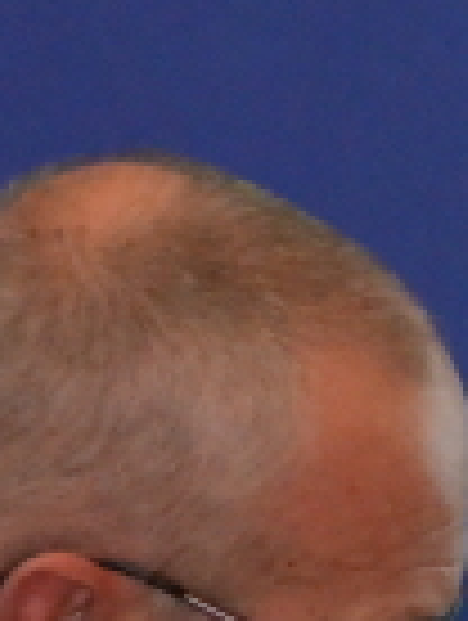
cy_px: 1330
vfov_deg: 2.2
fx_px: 16310
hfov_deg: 1.6
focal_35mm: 908
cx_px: 1215
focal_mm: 85
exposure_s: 1/60
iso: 3200
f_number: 5.6
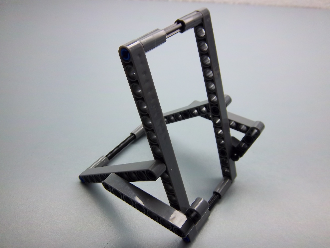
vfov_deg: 49.7
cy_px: 124
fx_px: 267
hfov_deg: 63.4
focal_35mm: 28
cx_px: 165
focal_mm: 5.05
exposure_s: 1/30
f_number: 3.5
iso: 64
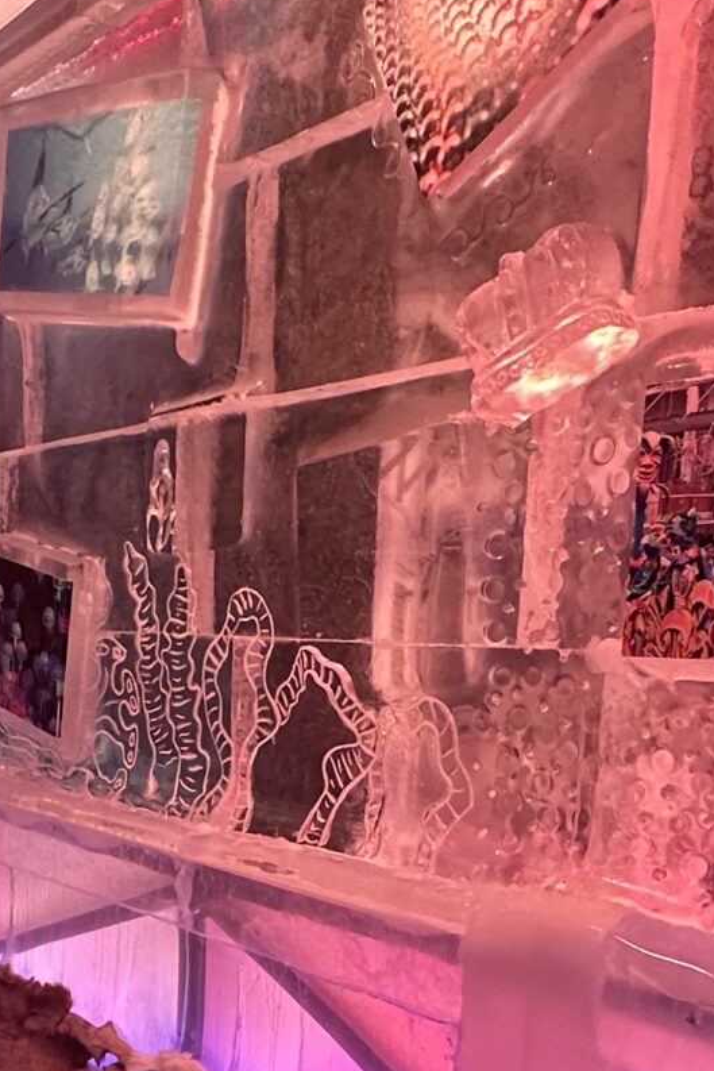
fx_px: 1398
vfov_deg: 40.3
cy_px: 844
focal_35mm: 47
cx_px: 8
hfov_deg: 27.1
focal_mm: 2.22
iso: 250
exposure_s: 1/60
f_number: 2.2
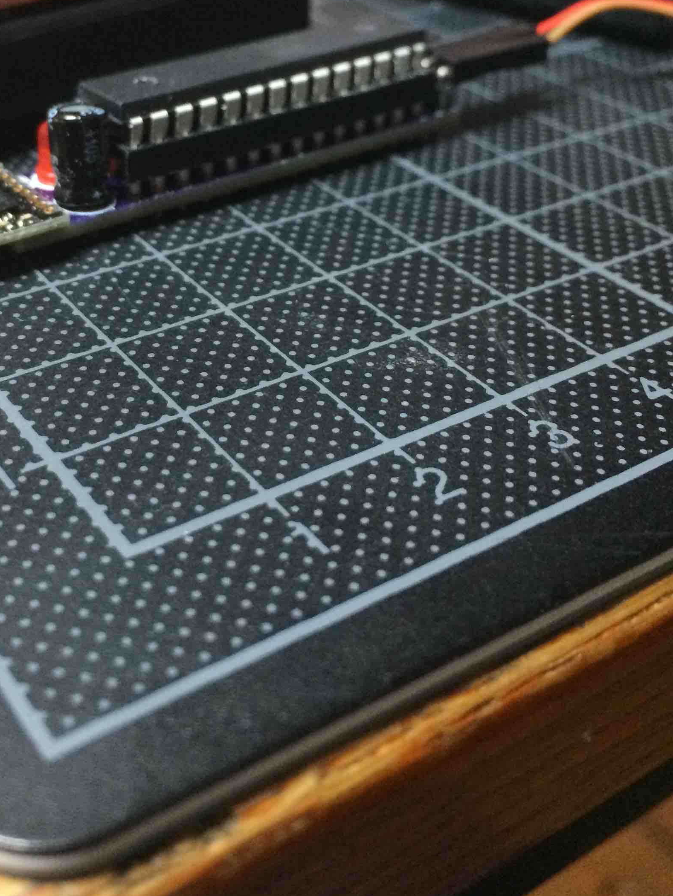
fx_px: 1166
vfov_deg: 41.4
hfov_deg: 31.8
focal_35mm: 45
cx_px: 206
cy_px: 280
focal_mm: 4.15
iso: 250
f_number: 2.2
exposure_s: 1/25
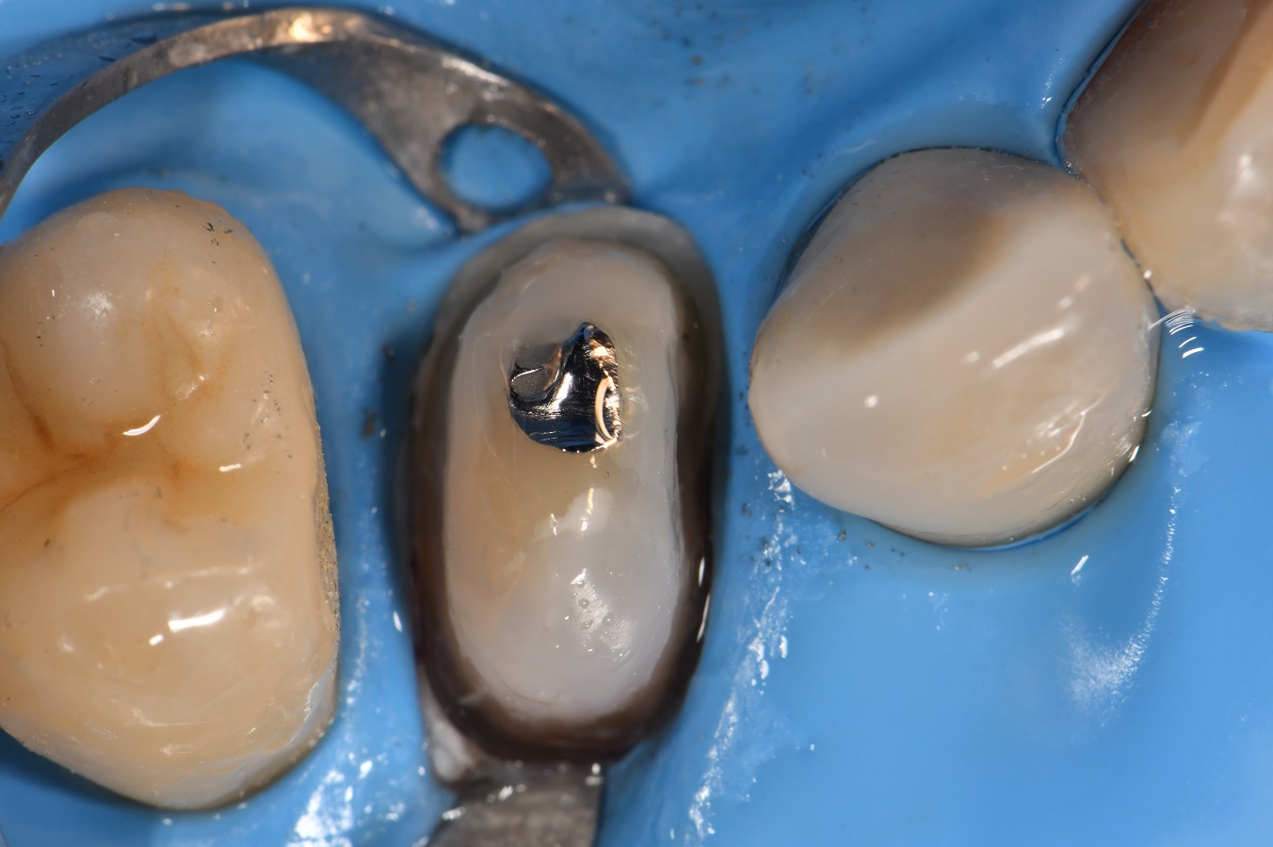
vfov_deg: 8.7
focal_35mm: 157
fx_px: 5549
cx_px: 636
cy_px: 424
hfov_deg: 13.1
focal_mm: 105
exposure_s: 1/160
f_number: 32
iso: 200
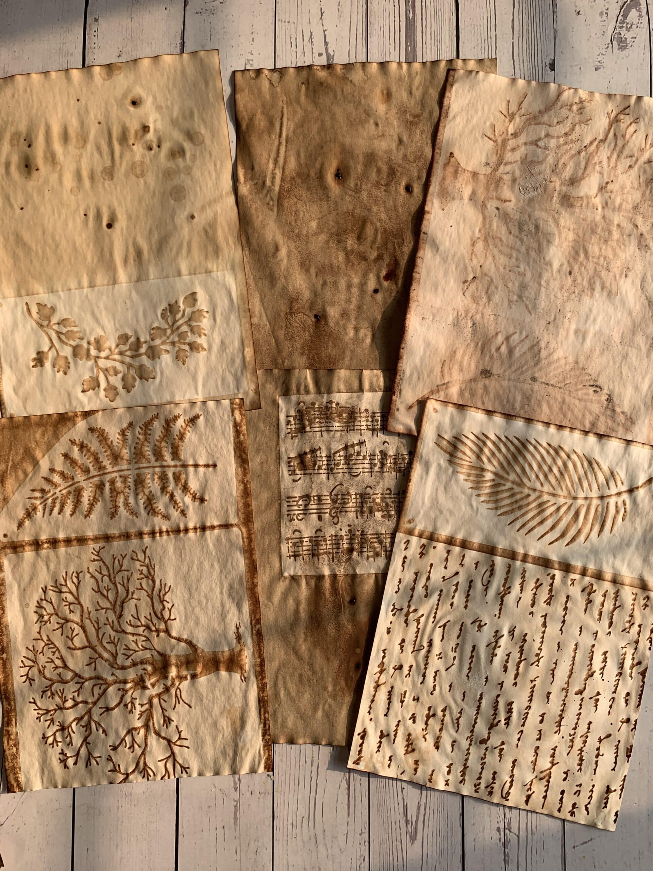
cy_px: 436
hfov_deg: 53.1
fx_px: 654
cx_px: 326
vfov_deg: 67.3
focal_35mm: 26
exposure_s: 1/284
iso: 25
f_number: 1.8
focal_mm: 4.25
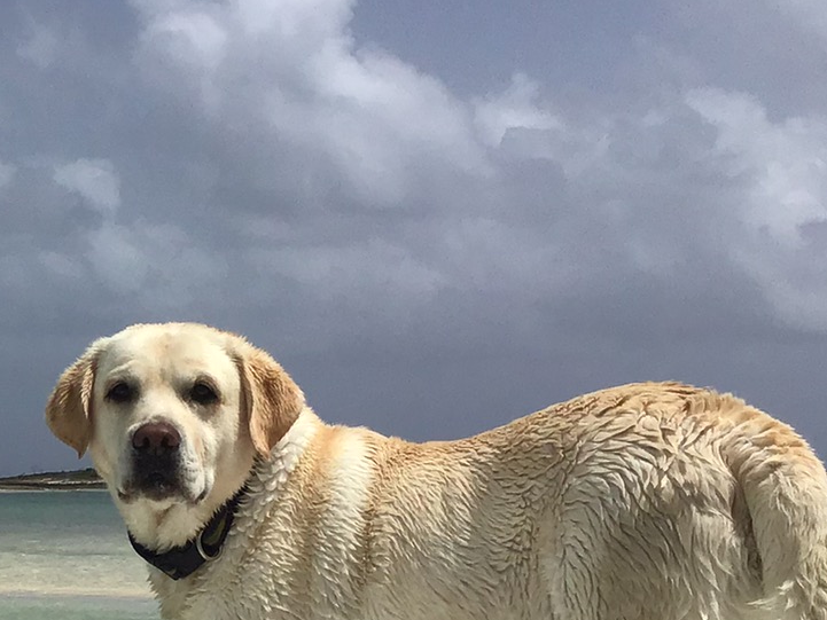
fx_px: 2103
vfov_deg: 16.6
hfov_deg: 21.4
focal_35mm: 88
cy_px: 527
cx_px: -28
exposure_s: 1/5435
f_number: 2.4
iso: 25
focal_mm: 3.3
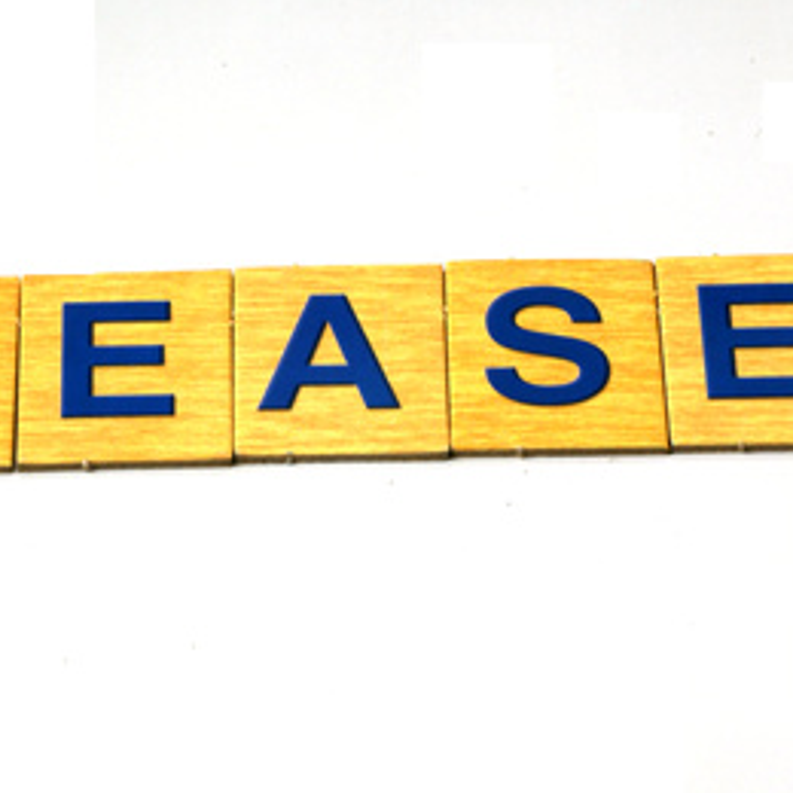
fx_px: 4847
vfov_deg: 9.4
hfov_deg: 9.4
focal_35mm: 187
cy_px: 422
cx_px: 340
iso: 100
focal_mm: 90
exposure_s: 4
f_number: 32
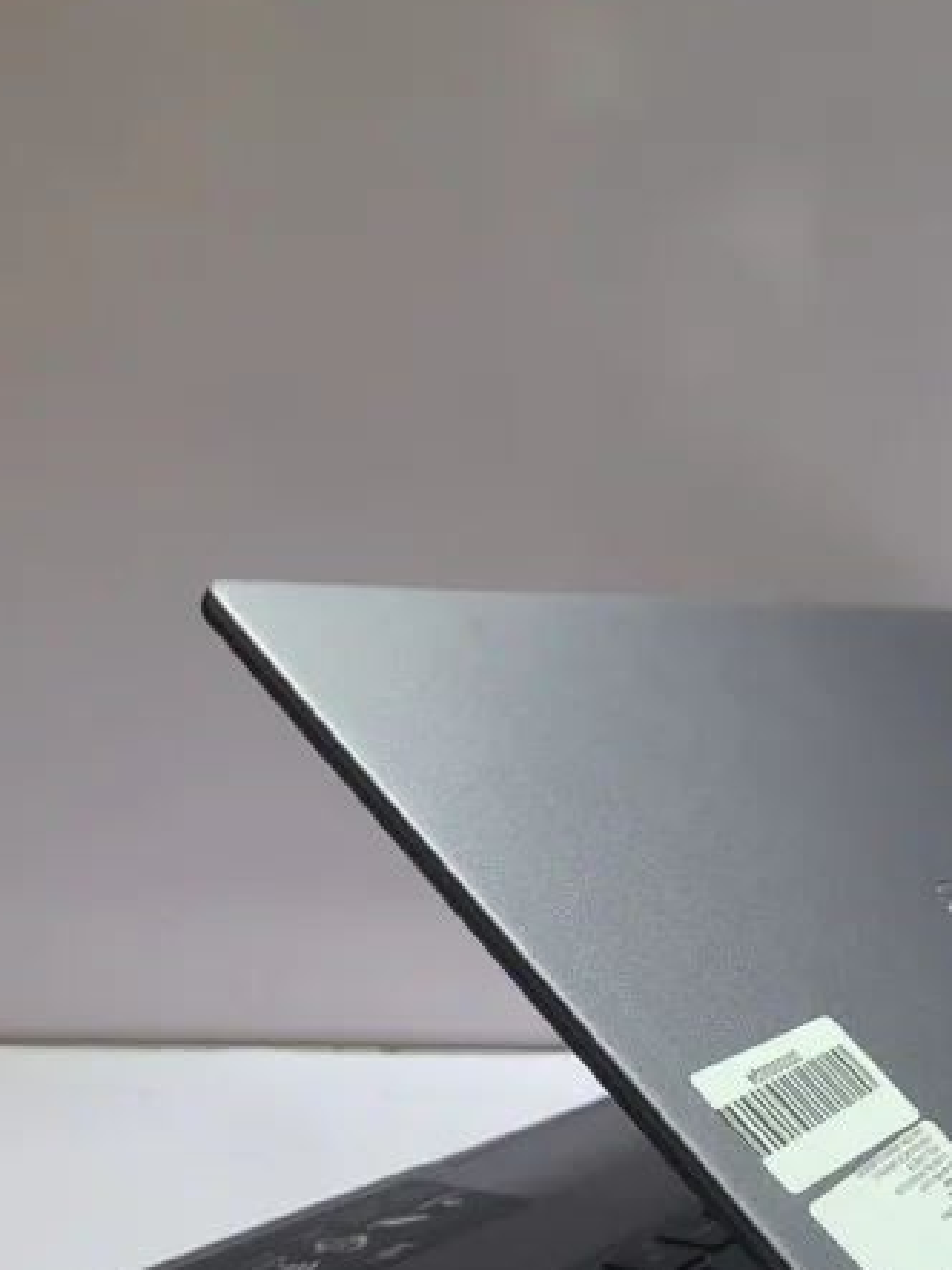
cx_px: 768
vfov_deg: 39.8
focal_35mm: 47
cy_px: 877
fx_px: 1724
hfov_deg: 30.1
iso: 64
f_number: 1.8
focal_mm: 5.4
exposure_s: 1/50
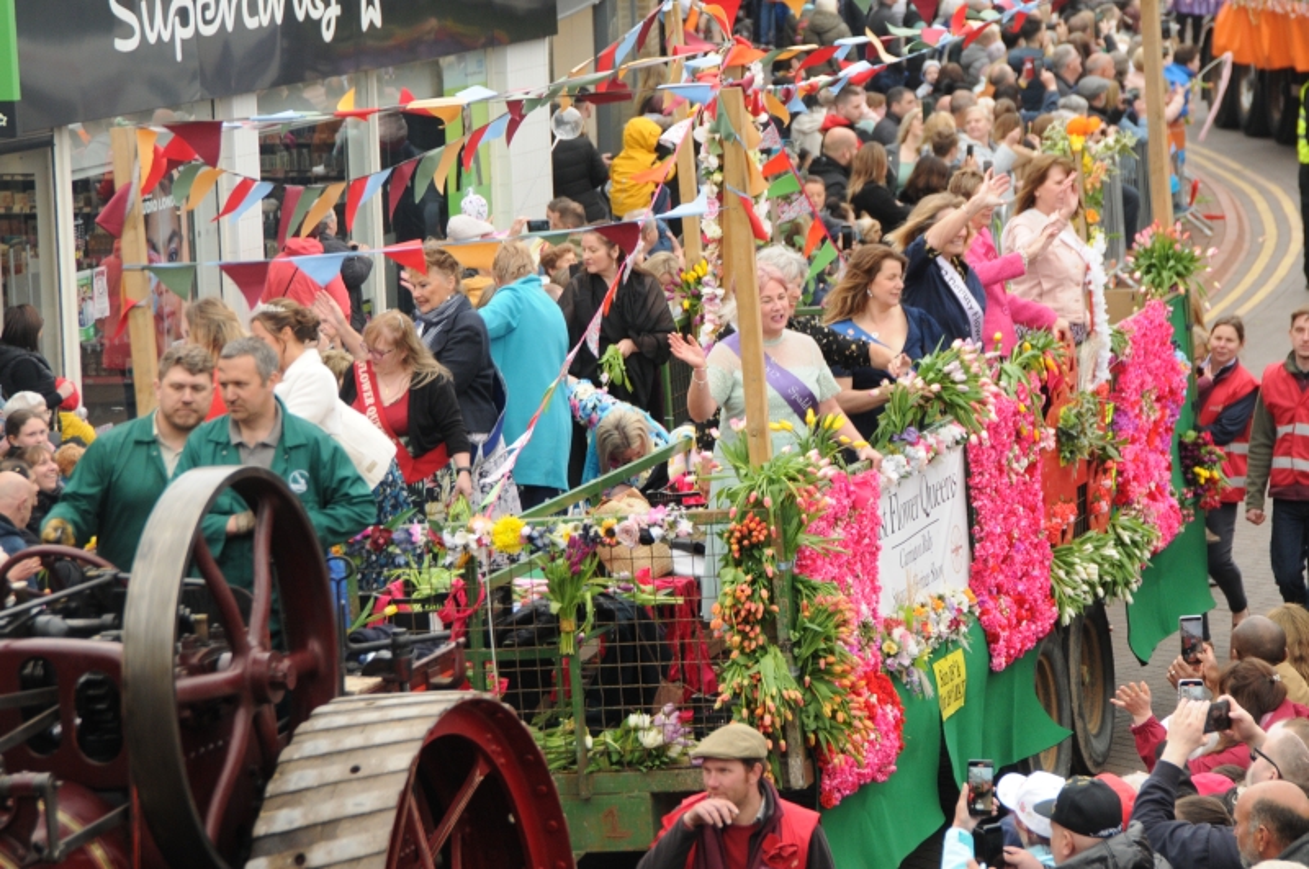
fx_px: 6536
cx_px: 654
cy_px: 434
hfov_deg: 11.4
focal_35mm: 180
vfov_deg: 7.6
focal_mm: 120
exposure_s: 1/250
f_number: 9
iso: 640
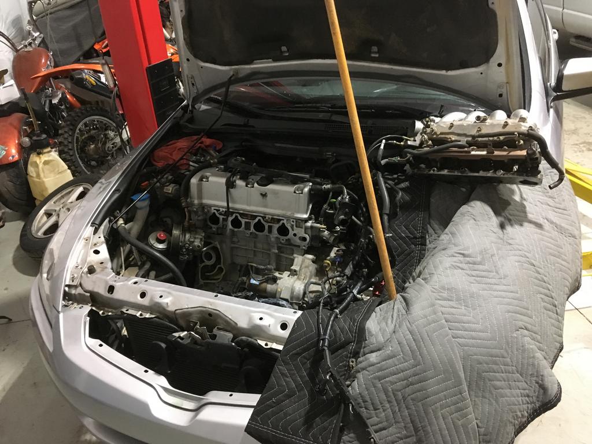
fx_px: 496
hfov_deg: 61.7
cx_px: 296
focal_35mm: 29
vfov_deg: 48.2
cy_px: 222
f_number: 2.2
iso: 250
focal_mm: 4.15
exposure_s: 1/15
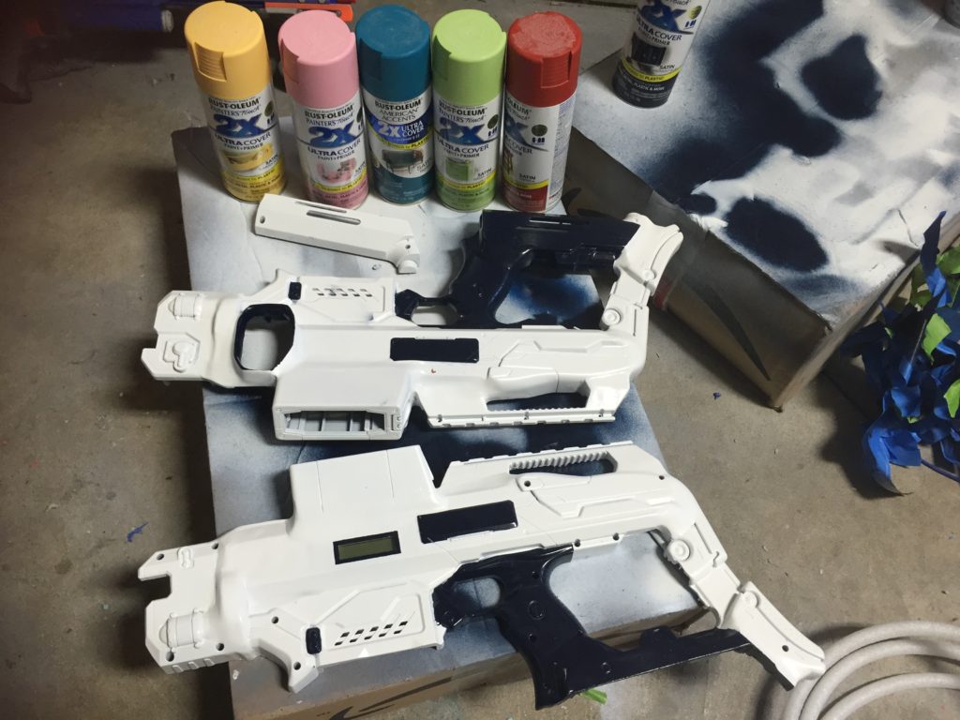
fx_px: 804
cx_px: 480
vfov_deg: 48.2
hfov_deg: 61.7
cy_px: 360
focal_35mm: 29
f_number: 2.2
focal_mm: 4.15
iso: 40
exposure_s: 1/30
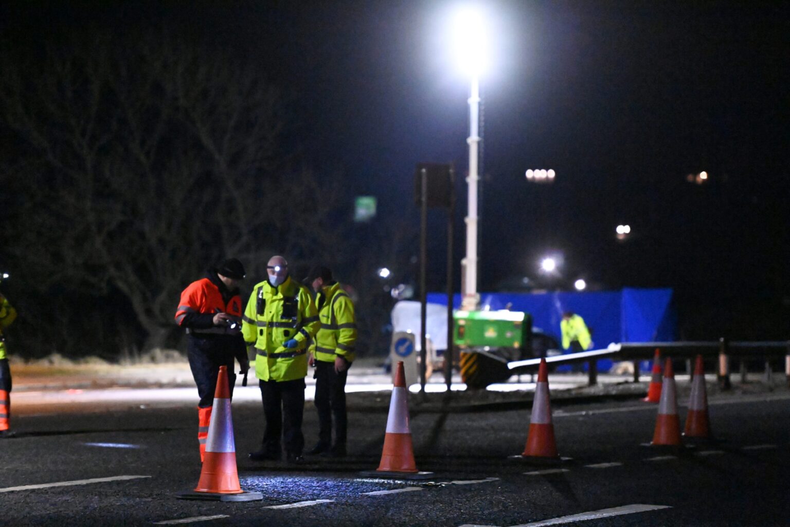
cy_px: 264
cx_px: 395
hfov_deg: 12.1
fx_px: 3730
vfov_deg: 8.1
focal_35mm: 170
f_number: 3.2
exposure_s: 1/640
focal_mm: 170
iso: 40000
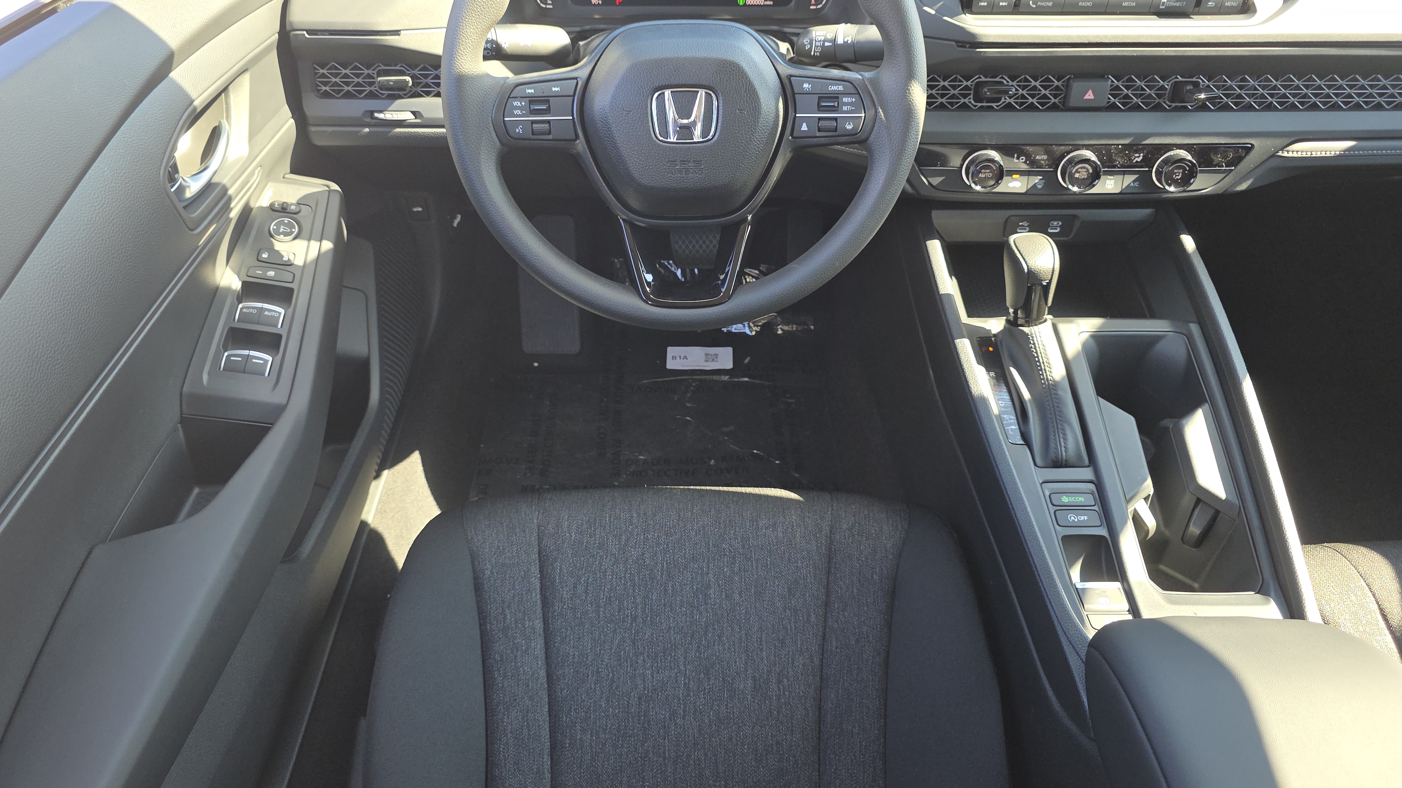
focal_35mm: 26
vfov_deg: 44.3
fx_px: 967
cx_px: 684
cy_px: 345
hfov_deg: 71.9
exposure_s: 1/180
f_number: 1.7
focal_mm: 6.3
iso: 80
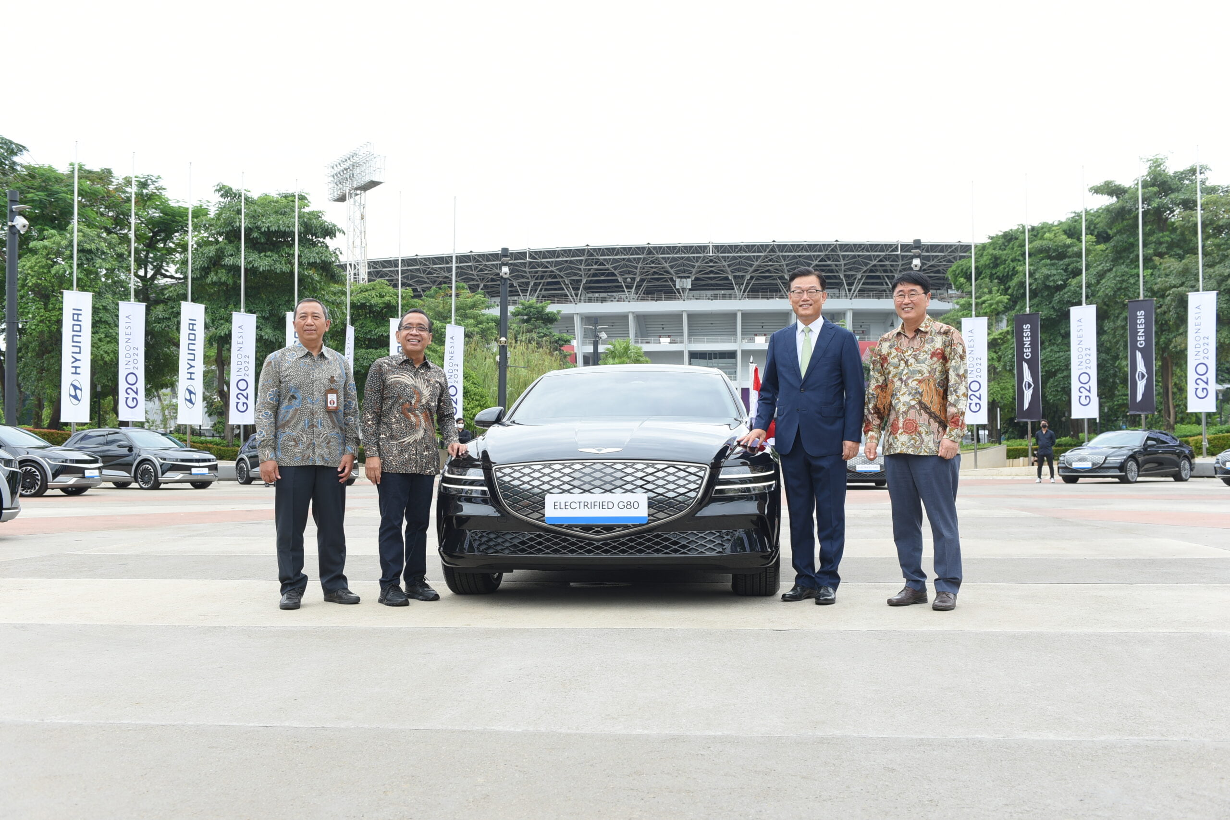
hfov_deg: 55.8
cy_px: 410
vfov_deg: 38.9
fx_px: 1162
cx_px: 615
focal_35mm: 34
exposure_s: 1/100
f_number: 5.6
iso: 100
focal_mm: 34
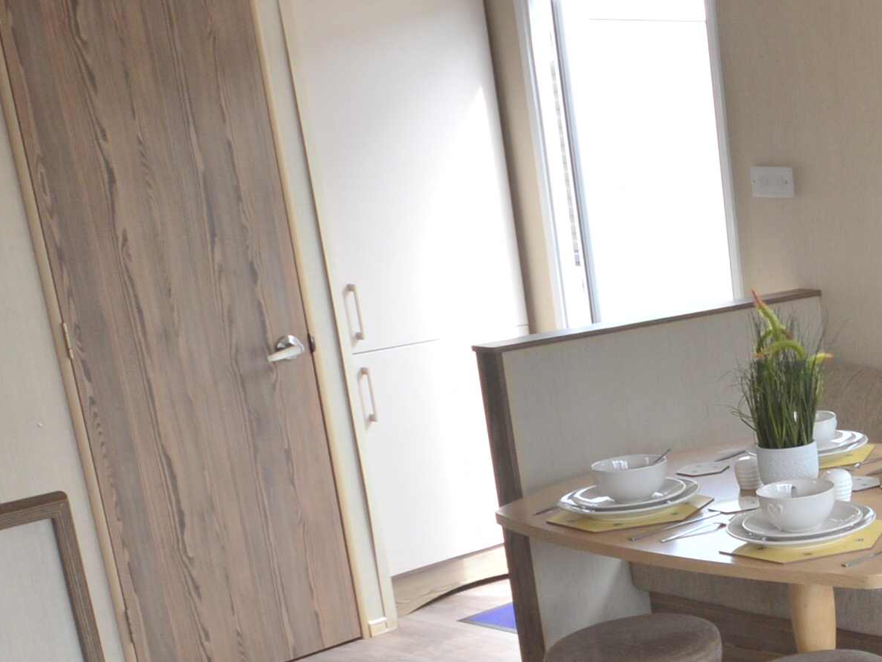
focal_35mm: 55
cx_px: 1234
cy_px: 487
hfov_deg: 27.3
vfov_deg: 26.3
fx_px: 1402
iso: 250
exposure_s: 1/125
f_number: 5.6
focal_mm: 10
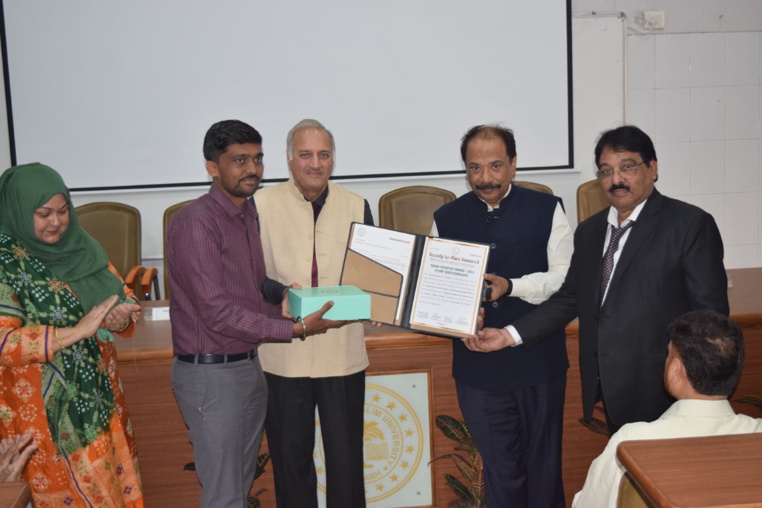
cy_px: 254
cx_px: 381
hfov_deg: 38.9
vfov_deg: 26.5
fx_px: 1079
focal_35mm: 51
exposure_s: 1/80
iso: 800
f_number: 4.5
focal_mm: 34
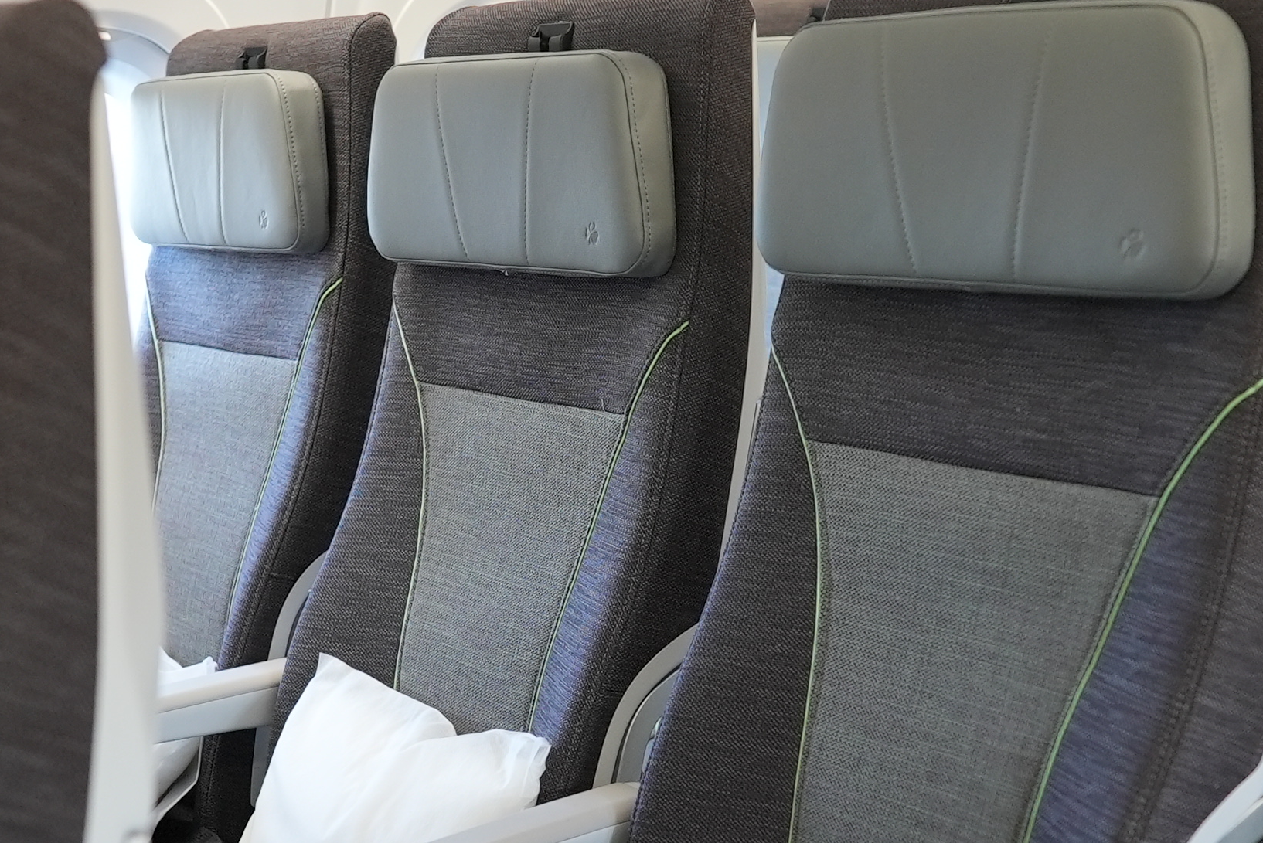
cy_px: 554
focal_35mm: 61
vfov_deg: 22.2
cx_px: 636
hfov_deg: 32.9
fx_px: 2141
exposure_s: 1/160
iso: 1250
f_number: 2.8
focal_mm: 24
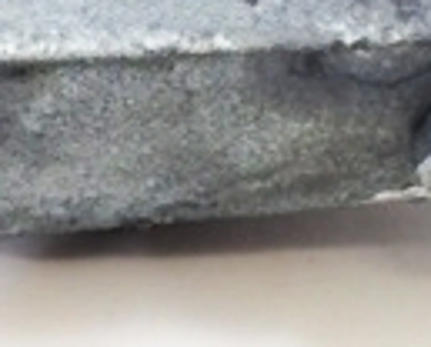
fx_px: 1791
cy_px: 210
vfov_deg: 11.1
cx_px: 60
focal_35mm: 140
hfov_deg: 13.6
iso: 40
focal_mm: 4.15
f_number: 2.2
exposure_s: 1/60
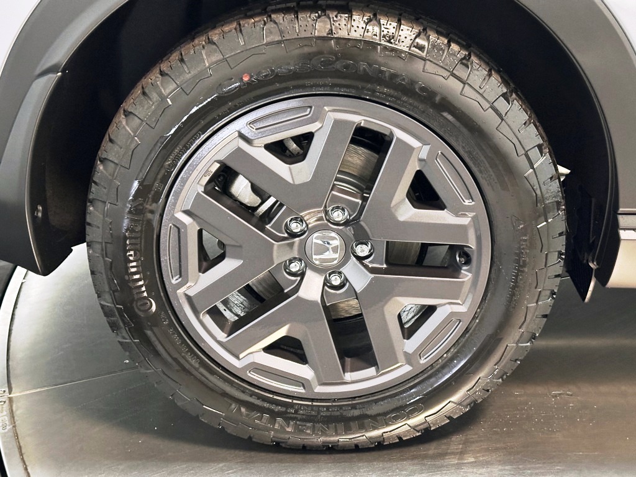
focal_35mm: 48
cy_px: 238
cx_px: 318
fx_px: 882
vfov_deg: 30.3
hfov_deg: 39.7
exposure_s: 1/24
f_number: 1.78
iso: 640
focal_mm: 6.86
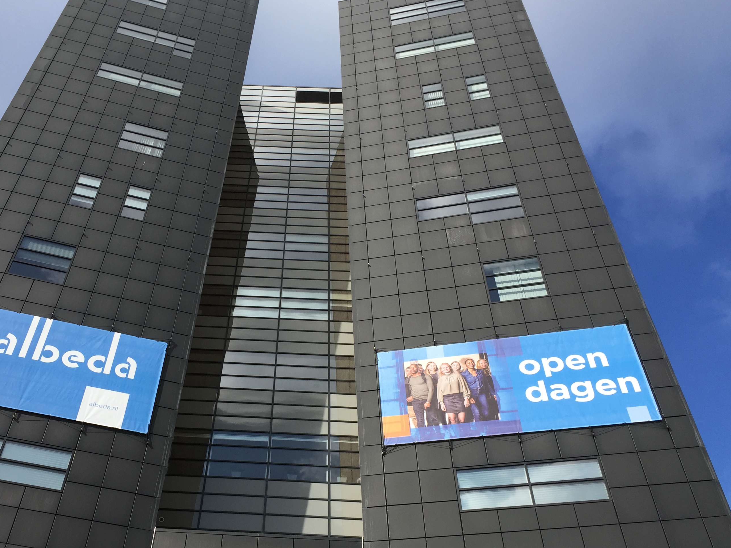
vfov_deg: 38.6
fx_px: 781
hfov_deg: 49.7
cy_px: 315
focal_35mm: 37
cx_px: 277
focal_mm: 4.15
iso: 32
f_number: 2.2
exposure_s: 1/1647
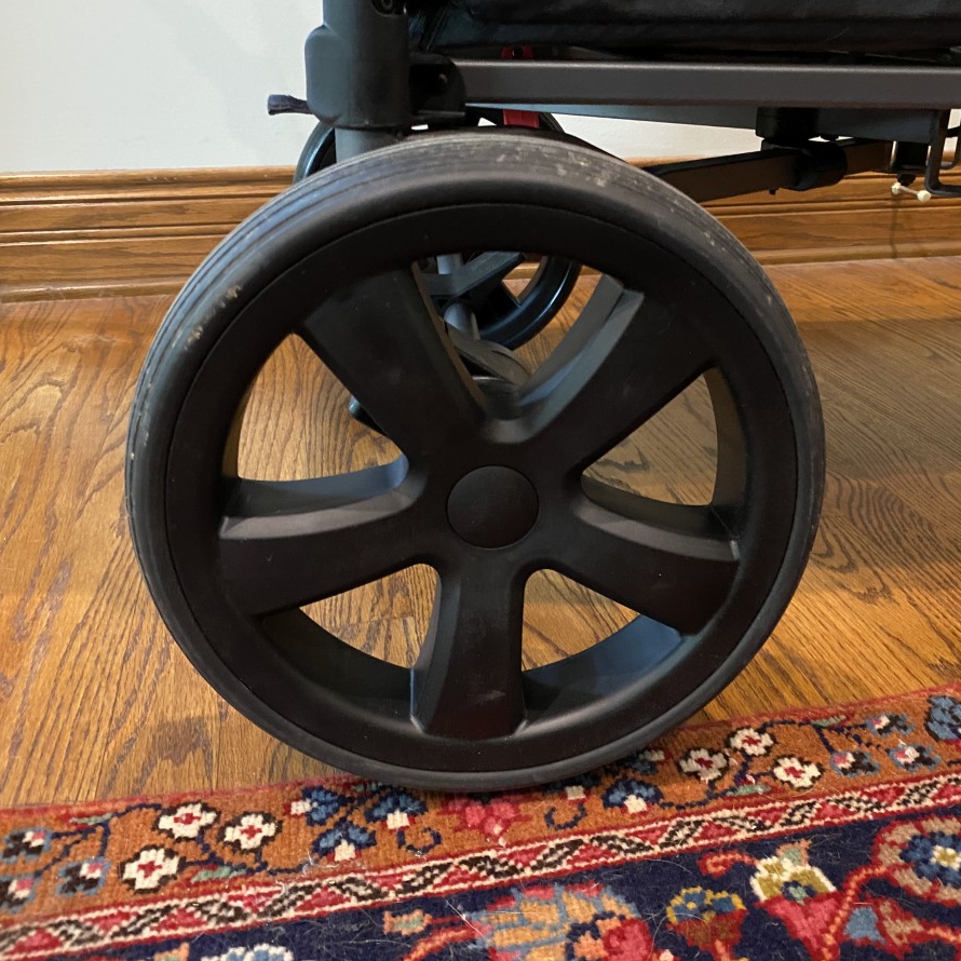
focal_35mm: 31
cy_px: 480
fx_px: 974
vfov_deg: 52.5
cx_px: 547
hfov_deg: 52.4
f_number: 1.8
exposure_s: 1/30
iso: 1000
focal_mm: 4.25
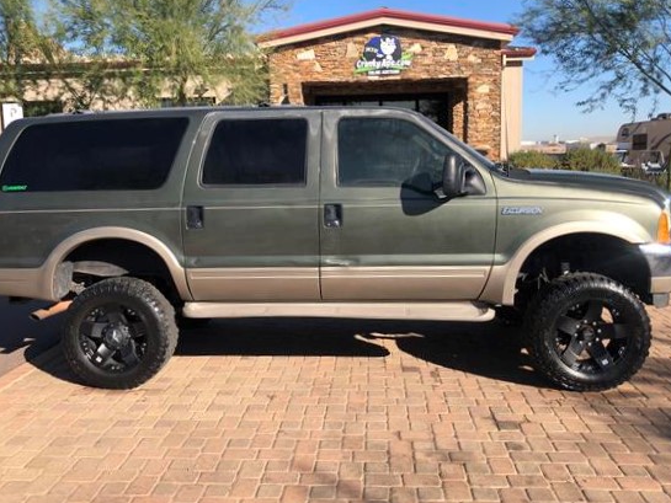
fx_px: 620
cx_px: 323
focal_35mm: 32
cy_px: 232
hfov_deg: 56.8
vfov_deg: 44.1
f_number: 1.8
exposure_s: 1/1389
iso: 20
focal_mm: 3.99
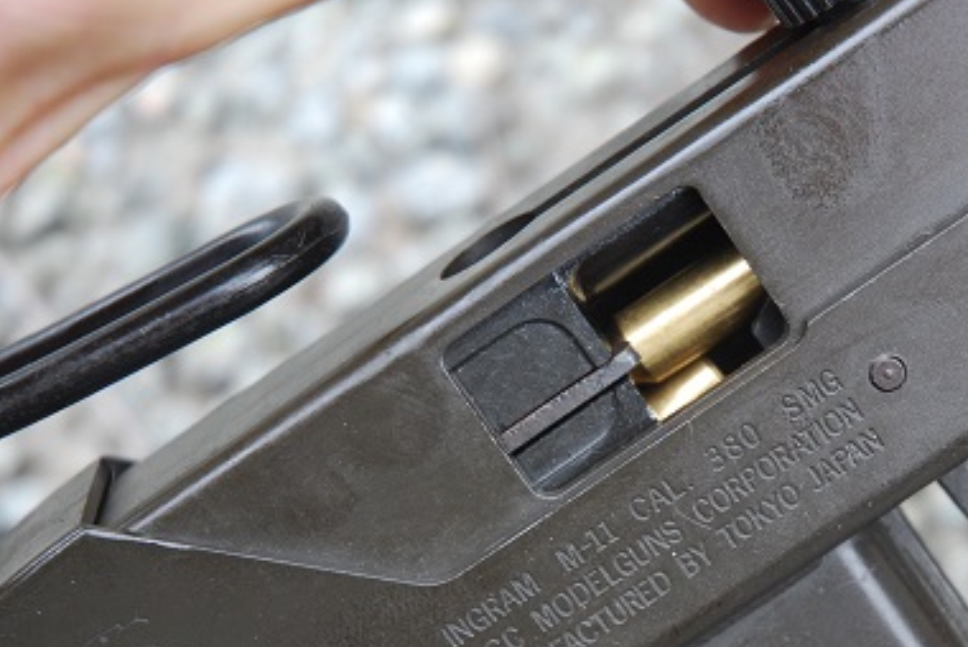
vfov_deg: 8.3
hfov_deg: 12.4
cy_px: 475
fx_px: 4467
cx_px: 629
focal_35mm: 166
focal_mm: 70
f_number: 4.5
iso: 500
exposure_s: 1/125
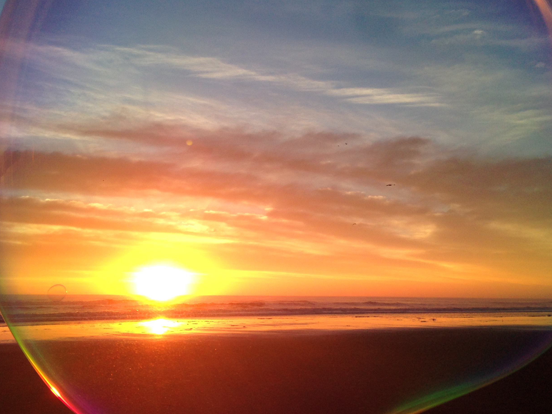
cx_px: 204
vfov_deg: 32.9
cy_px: 214
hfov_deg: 42.6
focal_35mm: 44
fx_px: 702
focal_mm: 4.12
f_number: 2.4
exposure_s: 1/570
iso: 50
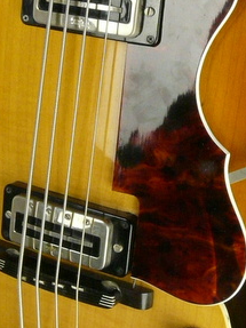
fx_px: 740
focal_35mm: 78
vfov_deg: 25.0
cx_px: 157
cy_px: 169
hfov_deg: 18.8
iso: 400
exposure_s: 1/100
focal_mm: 4.6
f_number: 4
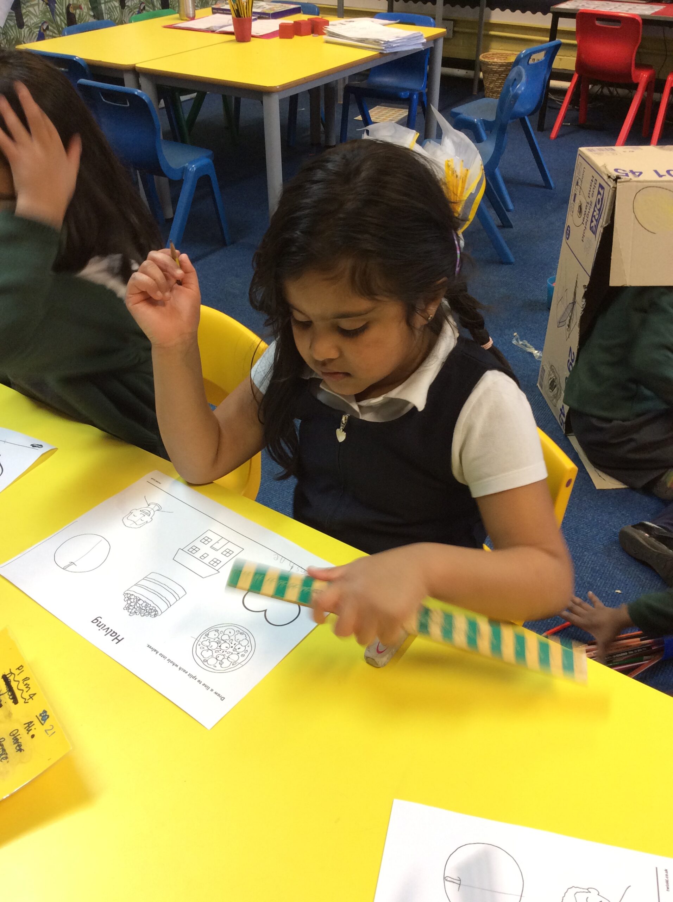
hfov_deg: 44.1
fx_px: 832
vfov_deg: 56.9
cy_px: 451
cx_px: 336
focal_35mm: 32
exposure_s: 1/25
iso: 64
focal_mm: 3.3
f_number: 2.4
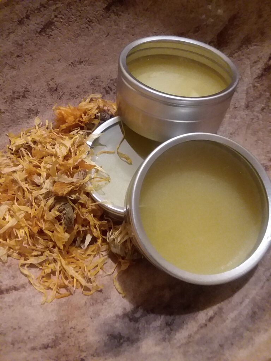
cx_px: 136
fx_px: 303
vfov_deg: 61.7
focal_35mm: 29
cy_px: 180
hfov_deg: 48.2
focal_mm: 2.47
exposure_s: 1/15
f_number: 1.9
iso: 250
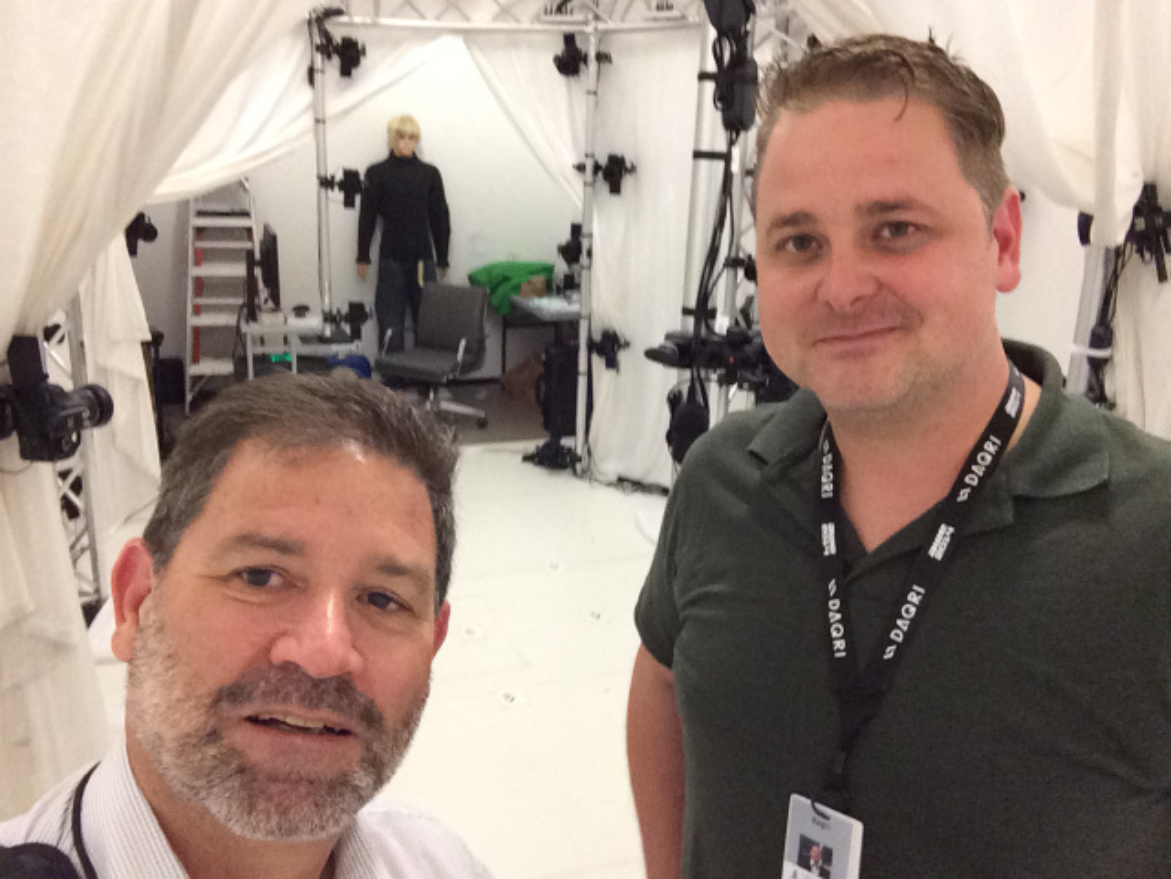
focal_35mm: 33
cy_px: 440
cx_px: 586
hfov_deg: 55.4
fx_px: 1116
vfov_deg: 42.9
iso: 400
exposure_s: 1/24
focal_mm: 2.15
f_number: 2.4
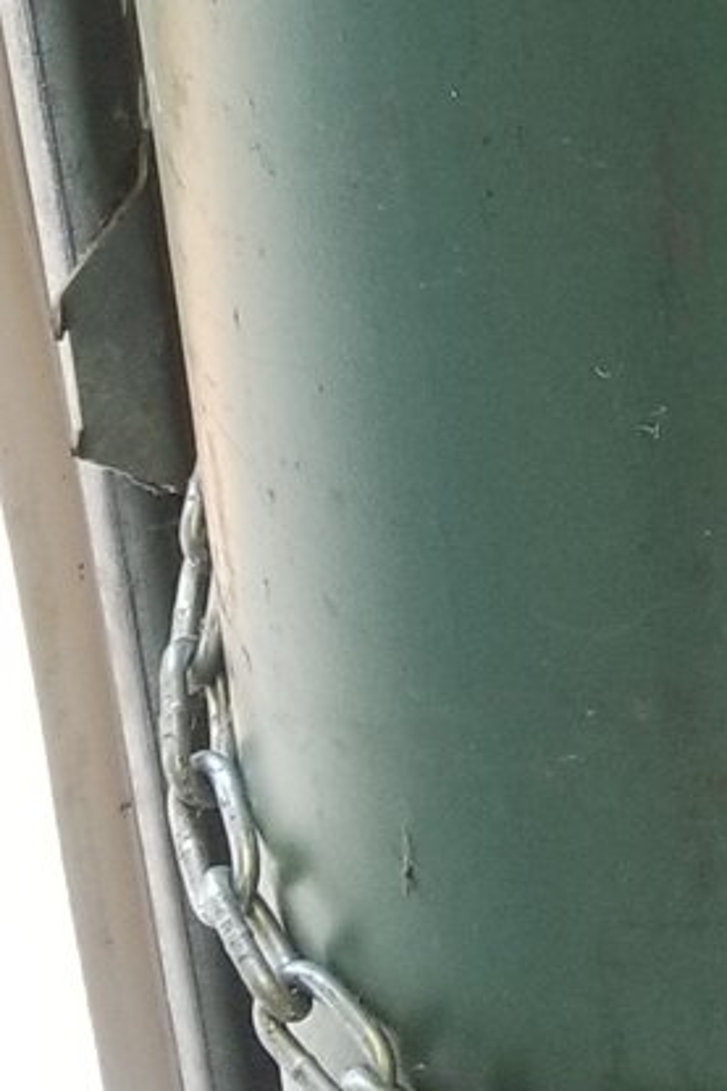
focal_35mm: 130
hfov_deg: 10.3
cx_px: 940
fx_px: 3941
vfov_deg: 15.1
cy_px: -294
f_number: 1.7
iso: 160
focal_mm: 4.25
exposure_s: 1/60
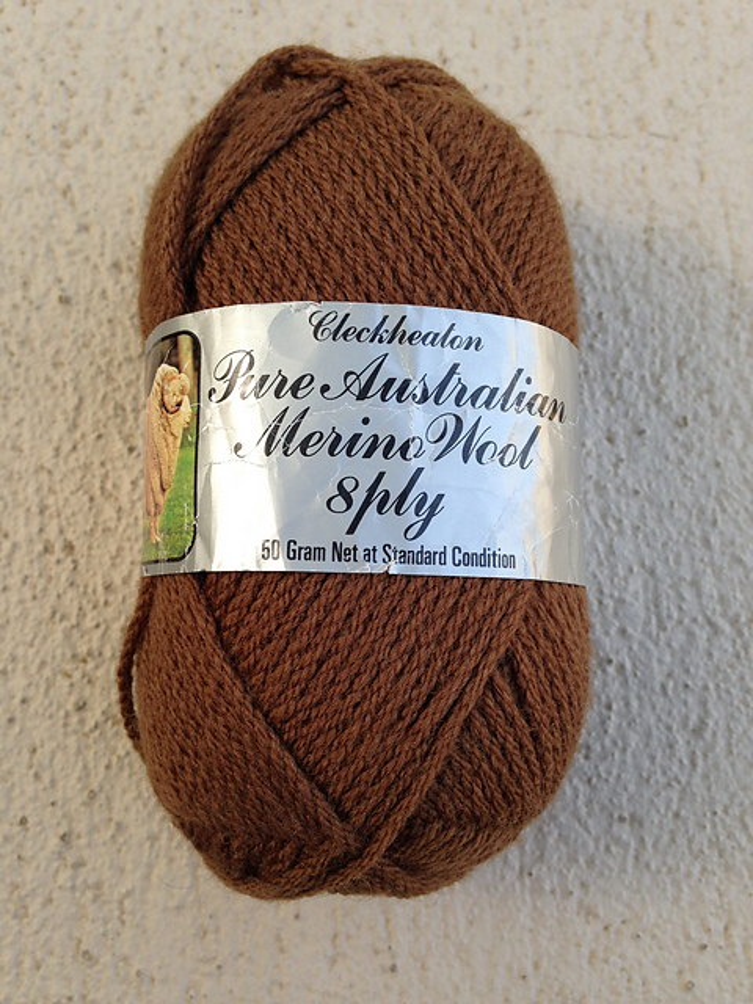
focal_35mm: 33
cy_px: 502
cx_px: 376
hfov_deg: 42.9
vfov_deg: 55.4
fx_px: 957
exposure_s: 1/315
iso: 50
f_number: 2.4
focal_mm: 4.12
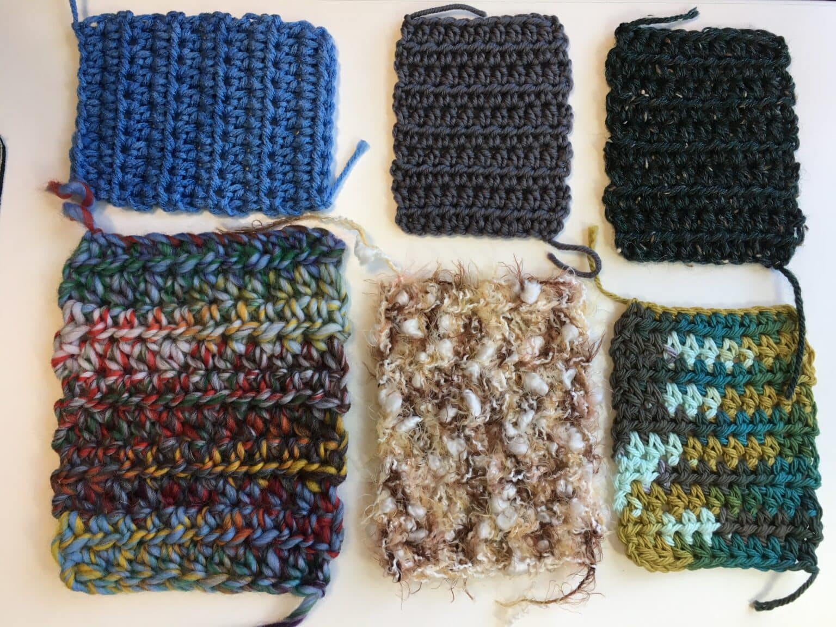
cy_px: 314
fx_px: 700
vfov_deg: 48.2
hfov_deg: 61.7
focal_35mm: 29
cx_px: 418
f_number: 2.2
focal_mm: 4.15
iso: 25
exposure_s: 1/30
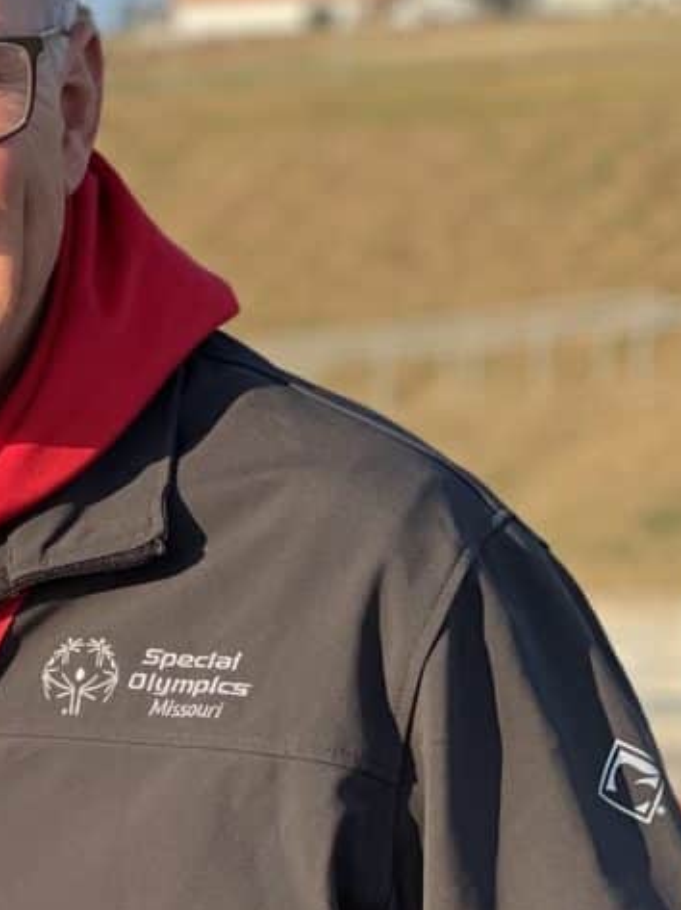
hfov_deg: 8.6
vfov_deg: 11.5
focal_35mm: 169
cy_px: 1087
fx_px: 4439
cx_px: -377
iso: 32
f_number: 2
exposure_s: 1/737
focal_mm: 6
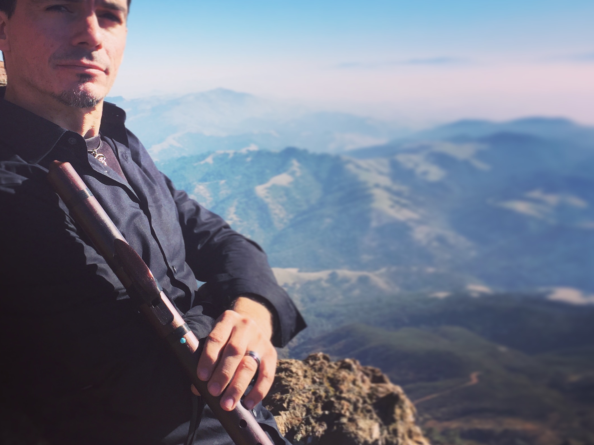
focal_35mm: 45
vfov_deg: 32.0
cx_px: 215
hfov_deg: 41.7
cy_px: 169
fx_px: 772
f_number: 2.2
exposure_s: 1/1647
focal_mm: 4.15
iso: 32
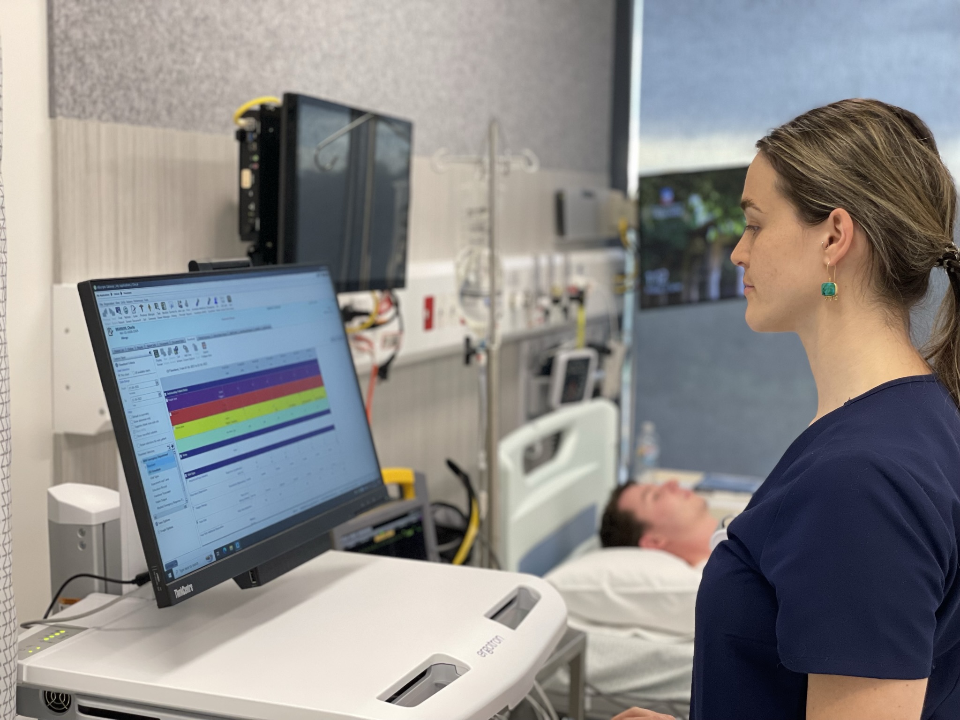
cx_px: 480
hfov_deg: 36.8
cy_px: 360
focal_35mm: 52
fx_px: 1442
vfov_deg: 28.0
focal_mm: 6
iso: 250
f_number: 2
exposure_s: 1/100
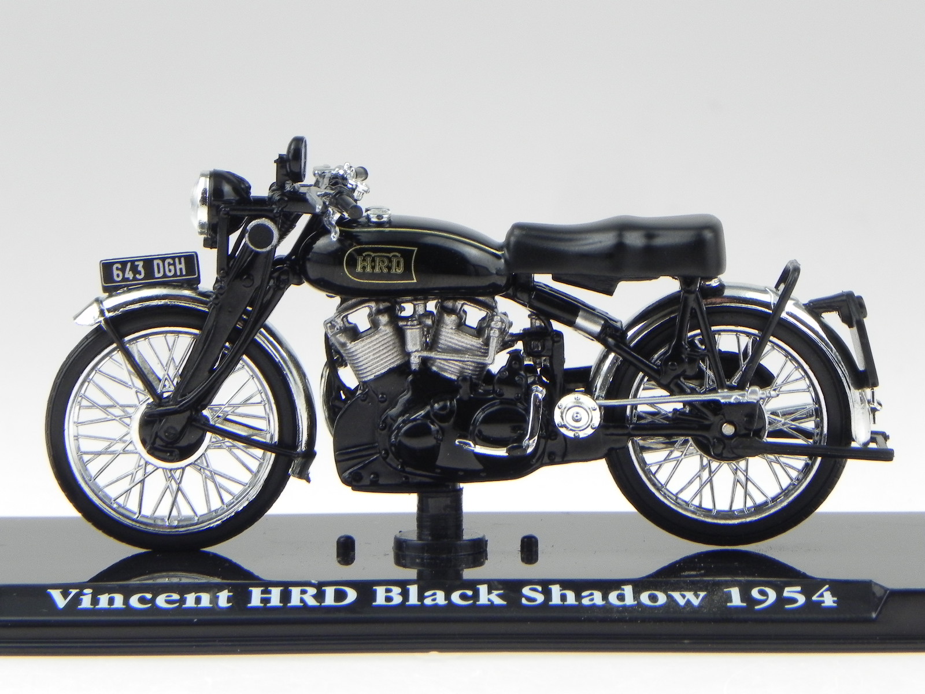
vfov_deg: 9.2
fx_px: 4329
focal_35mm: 162
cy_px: 347
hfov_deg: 12.2
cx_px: 462
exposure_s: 1/21.4
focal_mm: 28.8
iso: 198
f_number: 8
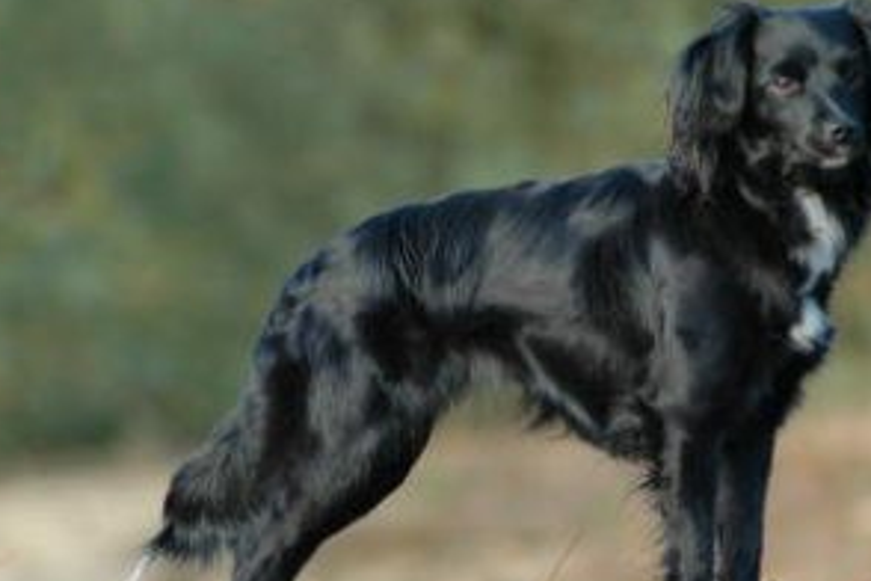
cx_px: 527
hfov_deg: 5.3
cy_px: 347
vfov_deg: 3.6
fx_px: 9338
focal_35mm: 386
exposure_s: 1/80
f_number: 4.8
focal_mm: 180
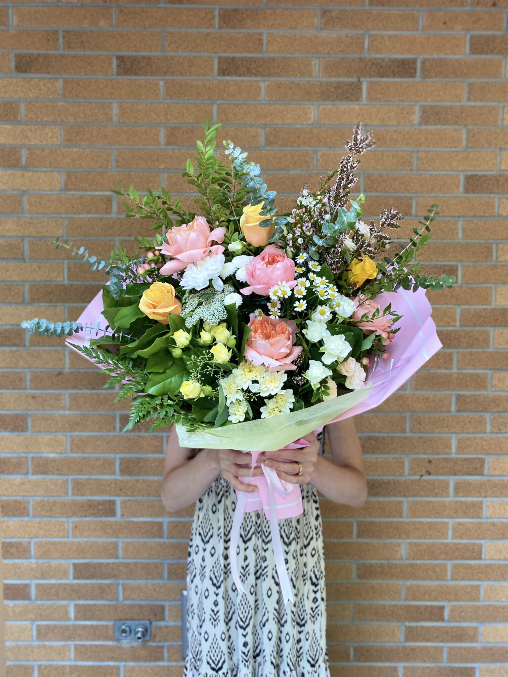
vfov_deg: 67.3
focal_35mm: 26
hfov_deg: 53.1
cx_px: 254
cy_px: 338
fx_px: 509
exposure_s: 1/121
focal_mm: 4.25
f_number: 1.8
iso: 100
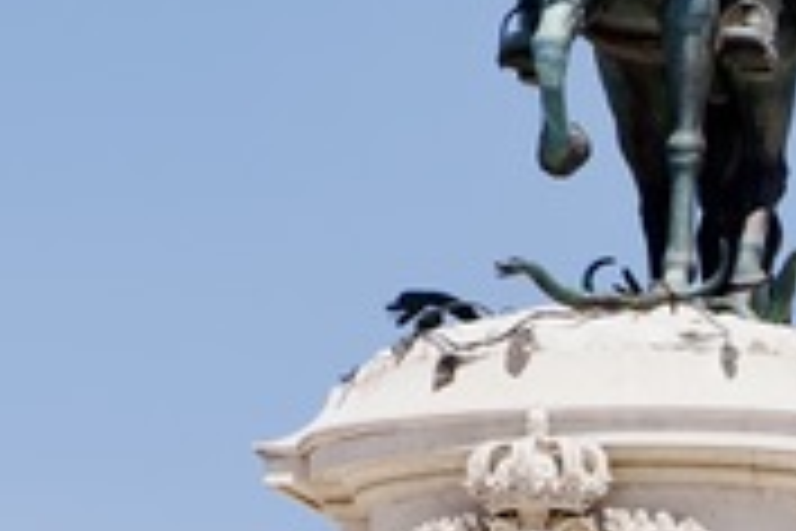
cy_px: 585
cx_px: 1399
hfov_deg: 4.3
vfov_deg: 2.9
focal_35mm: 478
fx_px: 10568
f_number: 6.3
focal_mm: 52
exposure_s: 1/100
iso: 100
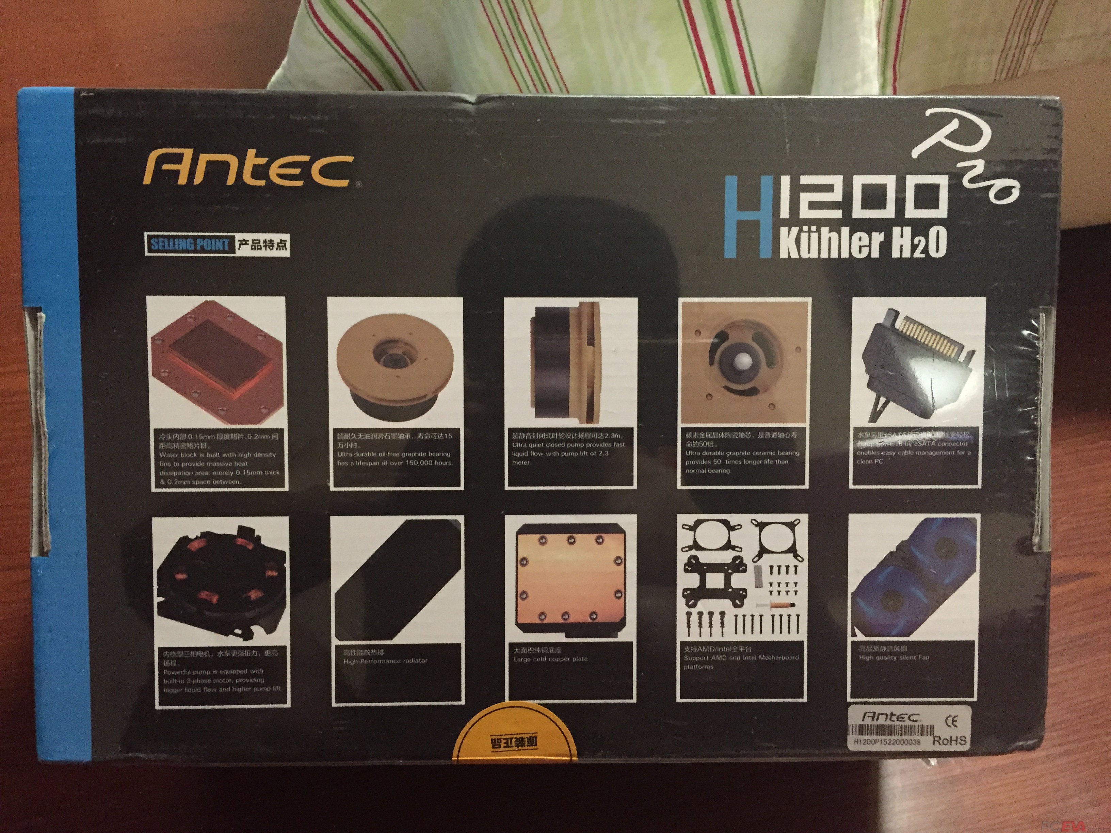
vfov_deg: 48.2
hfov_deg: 61.7
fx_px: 931
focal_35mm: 29
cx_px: 556
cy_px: 416
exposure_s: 1/15
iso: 320
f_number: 2.2
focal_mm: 4.15
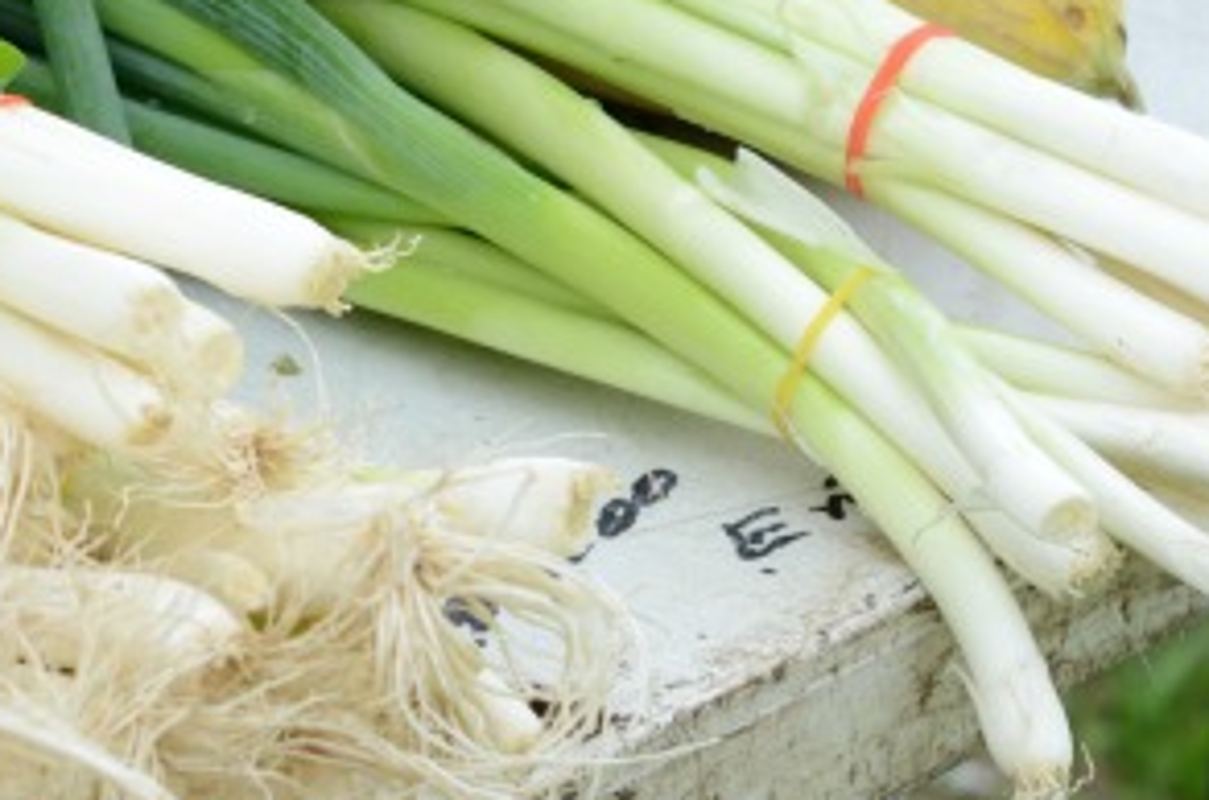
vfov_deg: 6.7
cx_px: -186
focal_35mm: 205
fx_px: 6870
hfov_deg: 9.9
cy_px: 371
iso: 200
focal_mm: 50
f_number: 4.5
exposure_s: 1/400
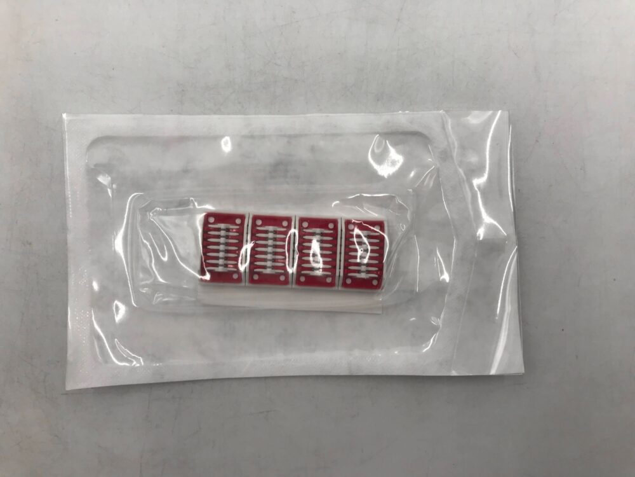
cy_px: 238
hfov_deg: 63.4
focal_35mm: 28
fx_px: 514
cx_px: 318
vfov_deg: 49.7
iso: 25
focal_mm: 3.99
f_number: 1.8
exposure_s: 1/120
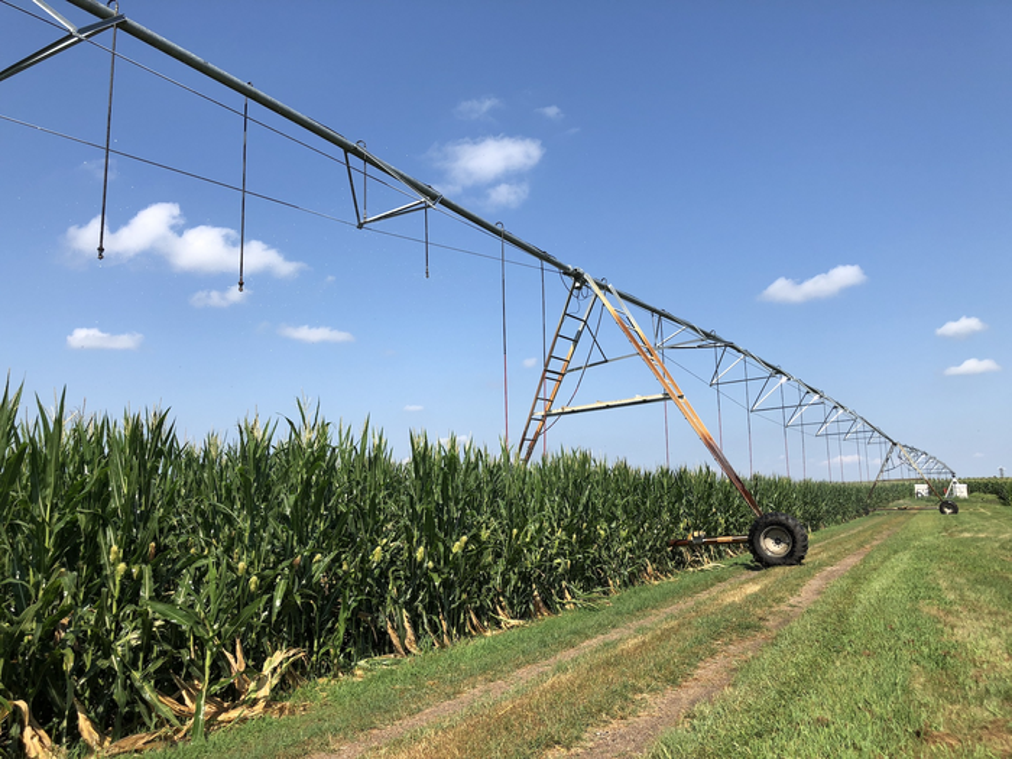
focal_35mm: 28
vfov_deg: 49.7
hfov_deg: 63.4
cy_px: 380
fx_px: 819
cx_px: 506
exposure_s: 1/1869
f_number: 1.8
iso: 20
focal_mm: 3.99
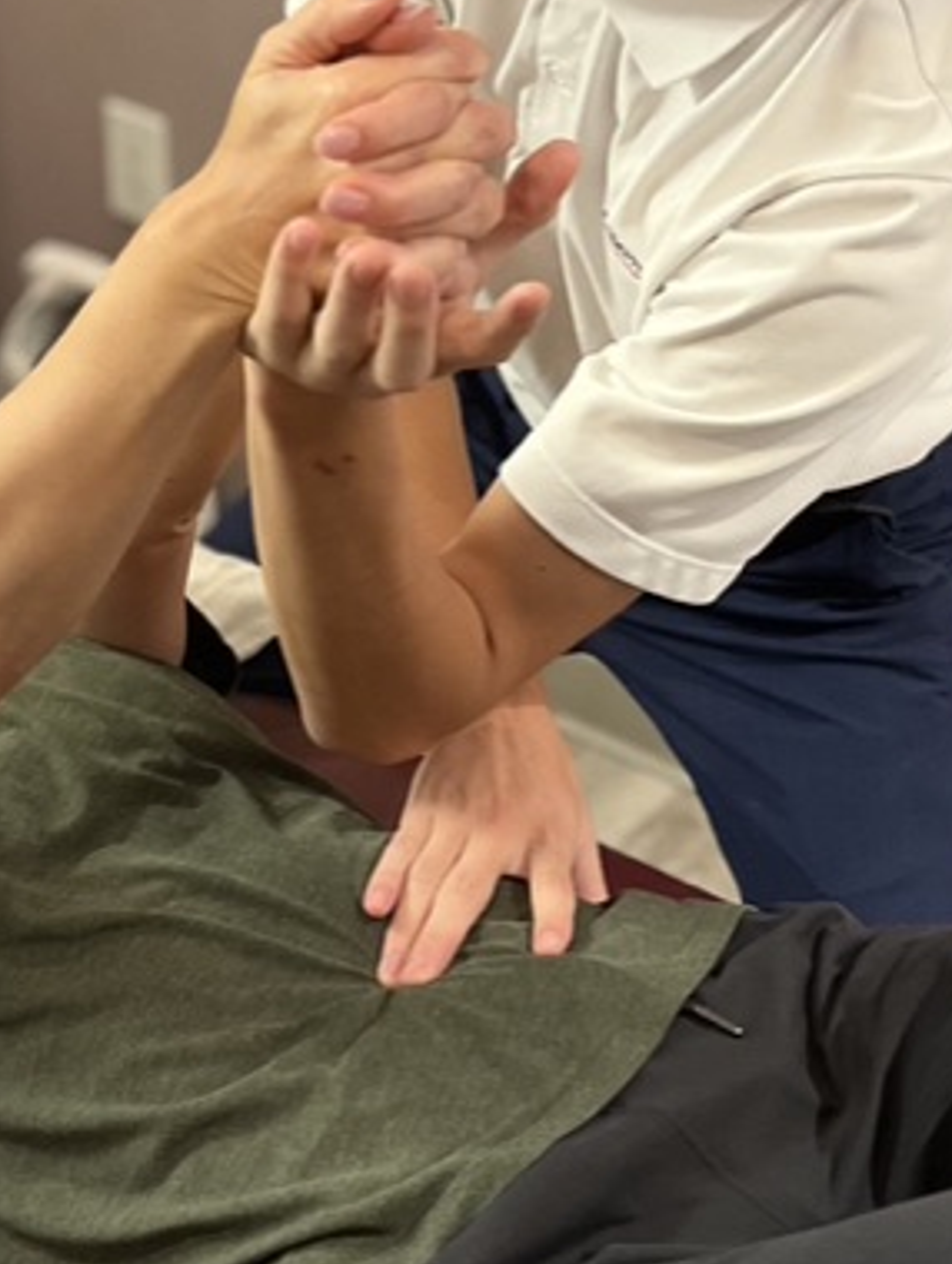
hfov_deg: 21.1
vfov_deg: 27.7
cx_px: 468
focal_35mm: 70
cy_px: 639
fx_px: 2561
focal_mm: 5.1
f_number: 1.6
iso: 500
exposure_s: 1/40
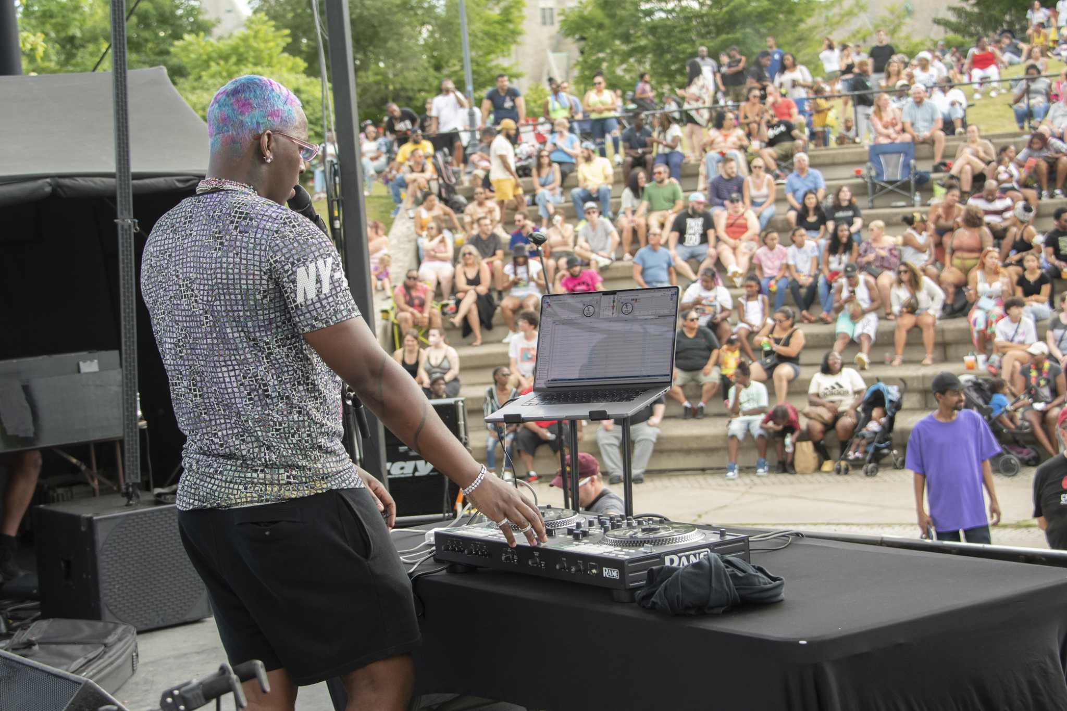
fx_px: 2134
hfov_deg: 28.1
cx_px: 534
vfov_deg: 18.9
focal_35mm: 72
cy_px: 356
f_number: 4.5
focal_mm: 48
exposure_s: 1/320
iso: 640
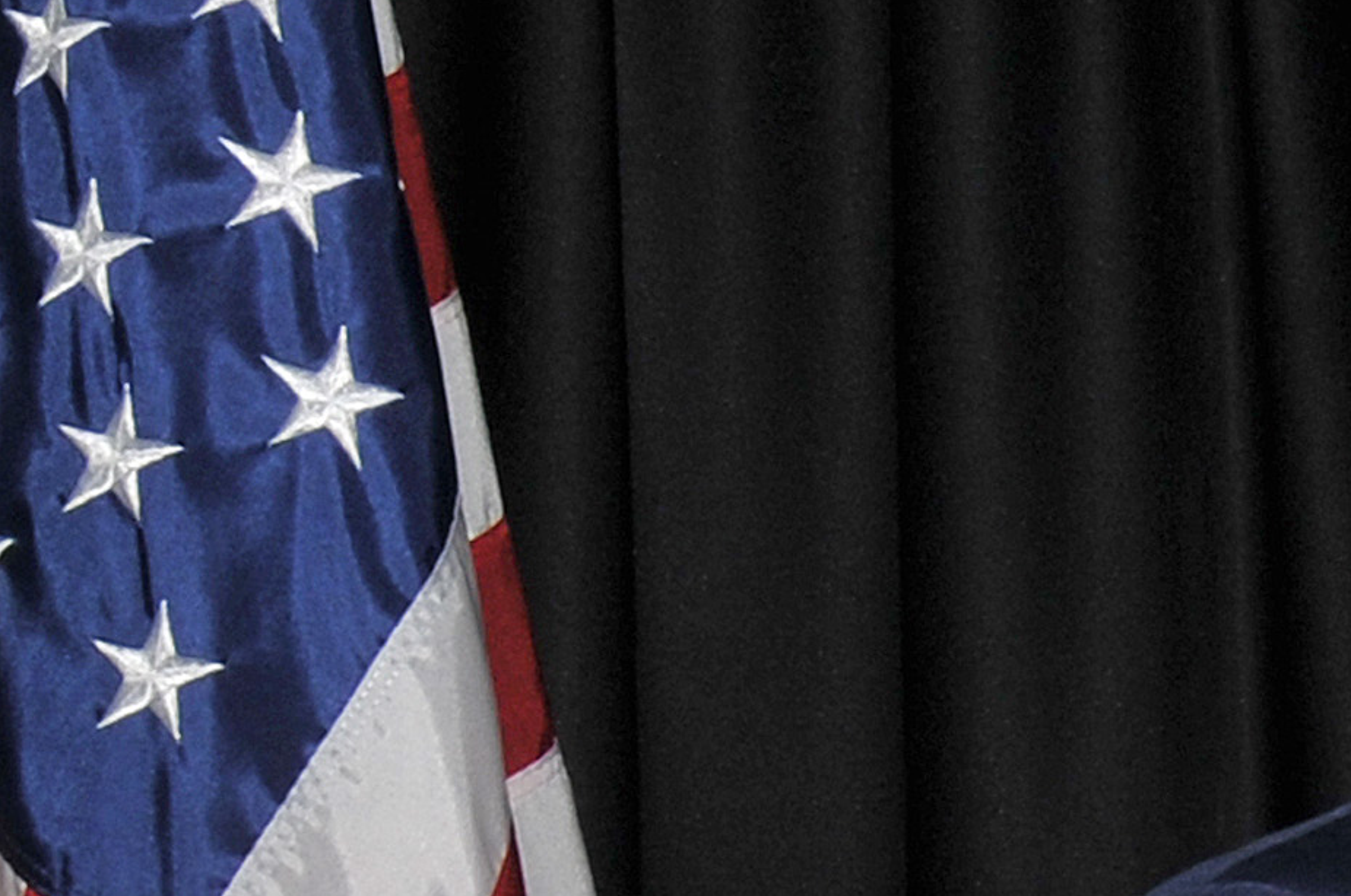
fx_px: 9118
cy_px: 1286
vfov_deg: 5.6
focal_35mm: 243
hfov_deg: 7.9
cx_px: 3130
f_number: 11
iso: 200
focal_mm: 35
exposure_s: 1/60
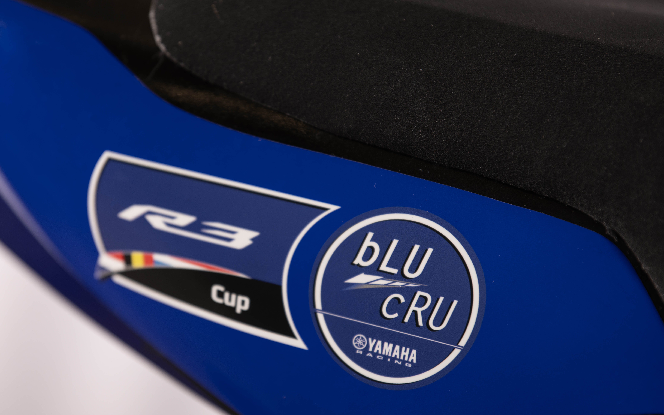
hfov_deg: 8.2
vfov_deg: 5.1
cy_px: 239
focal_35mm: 256
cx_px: 283
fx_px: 4632
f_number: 3.2
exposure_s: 1/200
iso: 80
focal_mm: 200
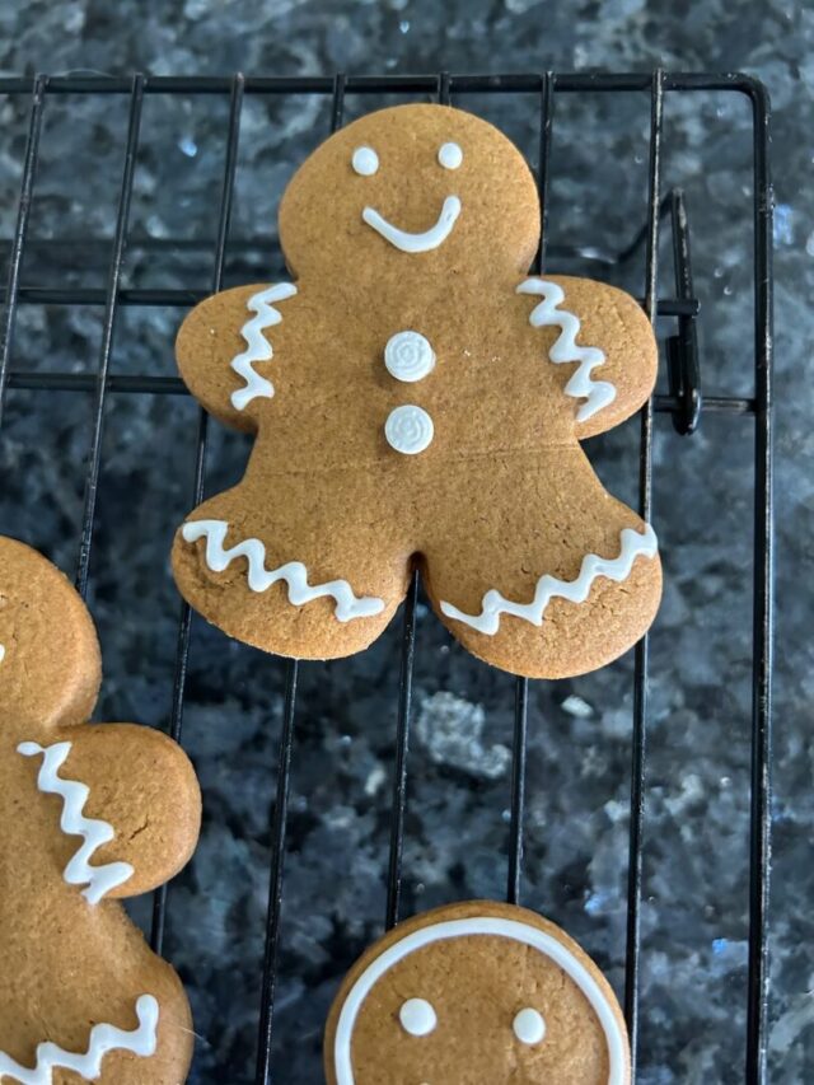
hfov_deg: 53.1
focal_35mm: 26
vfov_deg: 67.3
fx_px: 815
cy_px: 542
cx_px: 407
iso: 500
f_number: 1.5
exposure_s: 1/60
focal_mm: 5.7
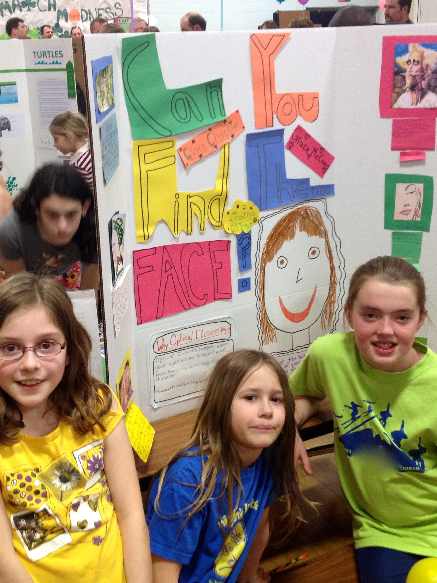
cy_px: 292
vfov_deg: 52.6
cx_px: 218
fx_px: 589
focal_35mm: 35
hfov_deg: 40.7
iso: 125
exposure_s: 1/20
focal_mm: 4.28
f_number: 2.4
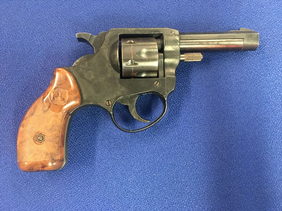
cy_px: 106
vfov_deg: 48.2
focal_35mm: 29
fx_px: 236
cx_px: 141
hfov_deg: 61.7
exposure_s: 1/4
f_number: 2.2
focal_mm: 4.15
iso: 80
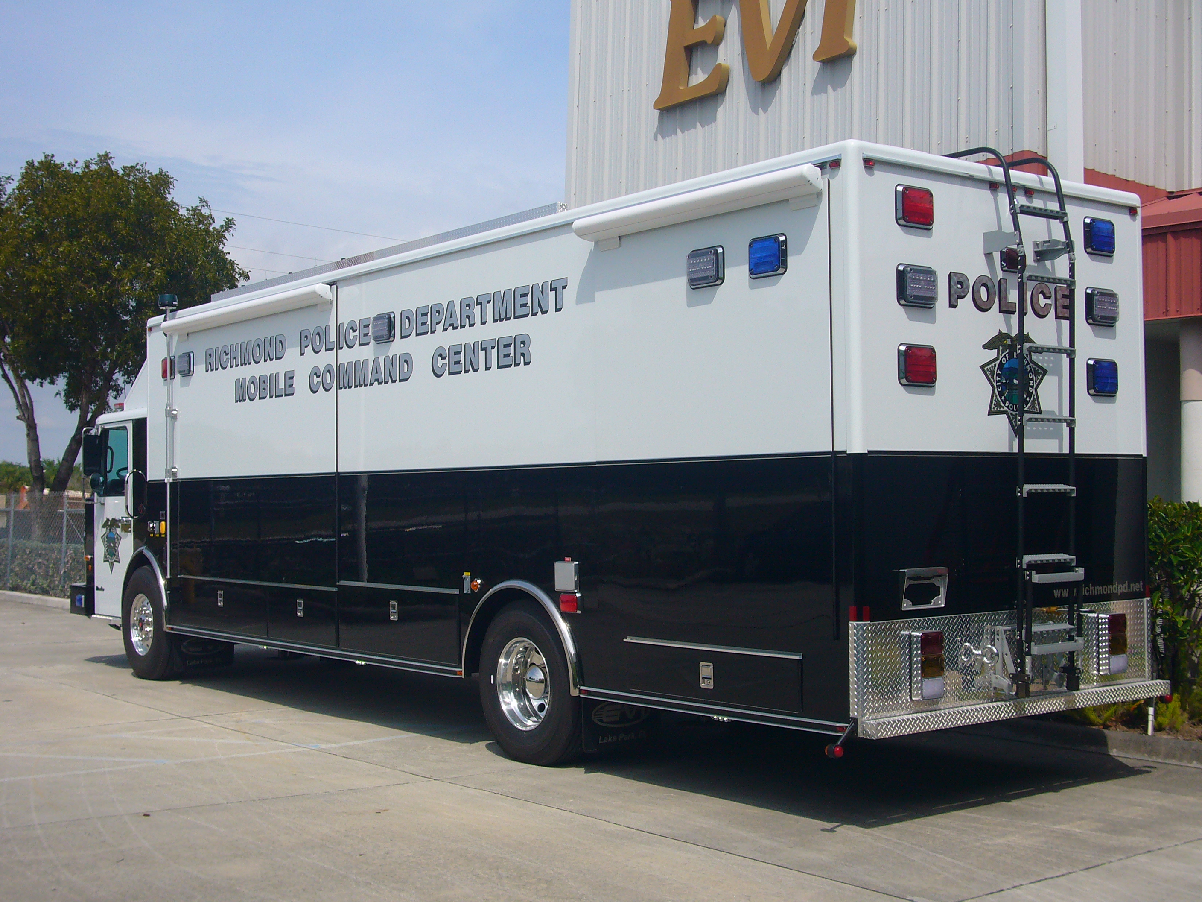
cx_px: 601
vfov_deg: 31.5
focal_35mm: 46
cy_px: 451
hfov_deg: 41.2
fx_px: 1597
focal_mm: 7.5
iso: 80
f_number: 7.1
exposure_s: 1/400
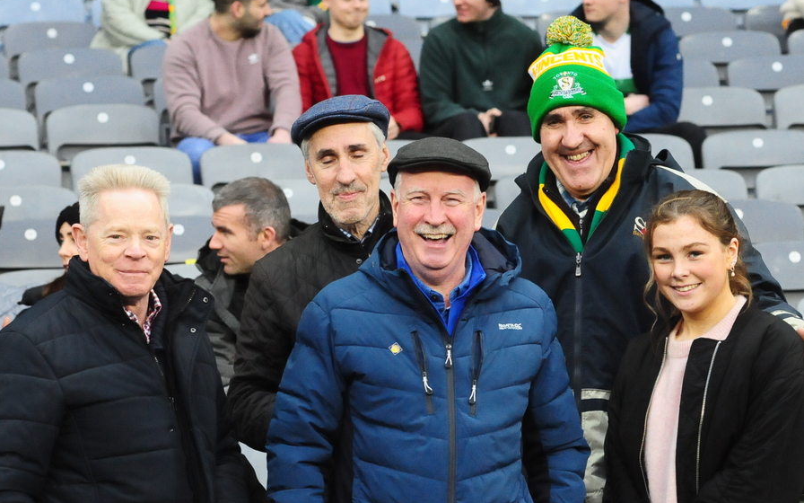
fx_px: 4032
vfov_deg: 7.1
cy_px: 241
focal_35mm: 184
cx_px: 402
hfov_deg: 11.4
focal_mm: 120
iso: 3200
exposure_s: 1/160
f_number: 6.3
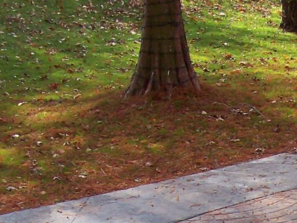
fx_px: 987
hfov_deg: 16.4
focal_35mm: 115
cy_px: 342
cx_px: 361
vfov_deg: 12.2
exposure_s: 1/342
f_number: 2.7
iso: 80
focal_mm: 6
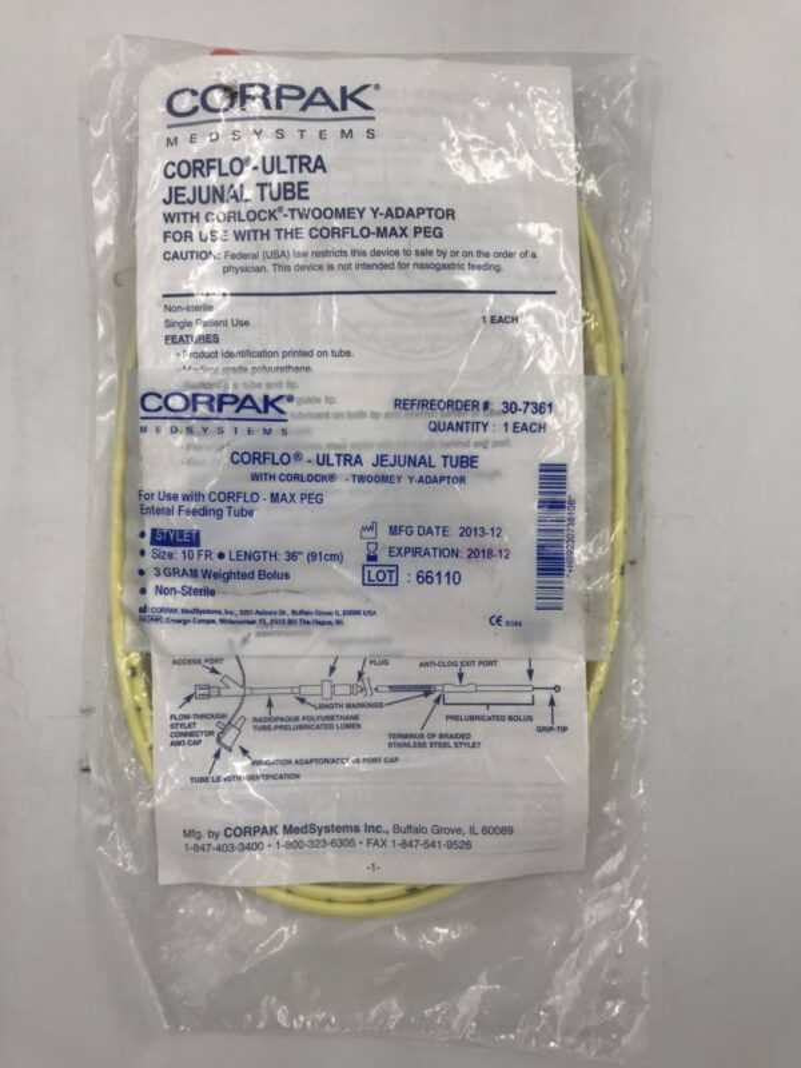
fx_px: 864
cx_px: 400
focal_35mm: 28
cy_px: 534
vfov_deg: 63.4
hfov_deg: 49.7
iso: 20
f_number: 1.8
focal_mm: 3.99
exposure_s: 1/206
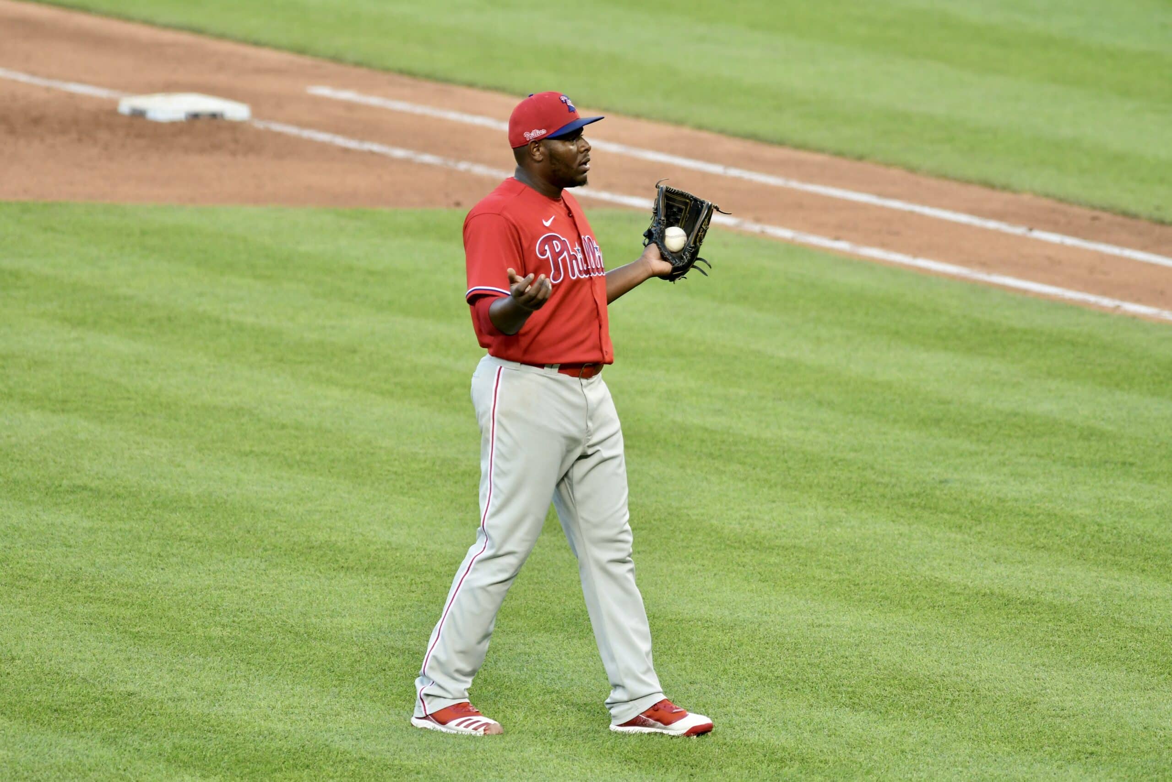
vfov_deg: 2.2
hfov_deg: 3.3
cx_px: 586
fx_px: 20510
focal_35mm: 630
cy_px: 391
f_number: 4
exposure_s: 1/800
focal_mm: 420
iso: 1250
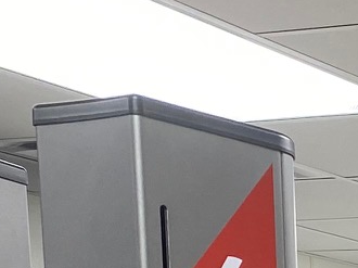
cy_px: 748
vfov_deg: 8.2
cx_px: 764
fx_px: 1643
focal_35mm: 159
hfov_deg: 11.1
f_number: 1.8
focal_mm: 4.25
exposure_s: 1/120
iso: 80
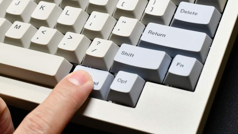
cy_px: 45
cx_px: 83
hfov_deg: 22.4
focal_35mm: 95
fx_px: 599
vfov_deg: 12.7
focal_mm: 35
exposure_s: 1/40
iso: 360
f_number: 5
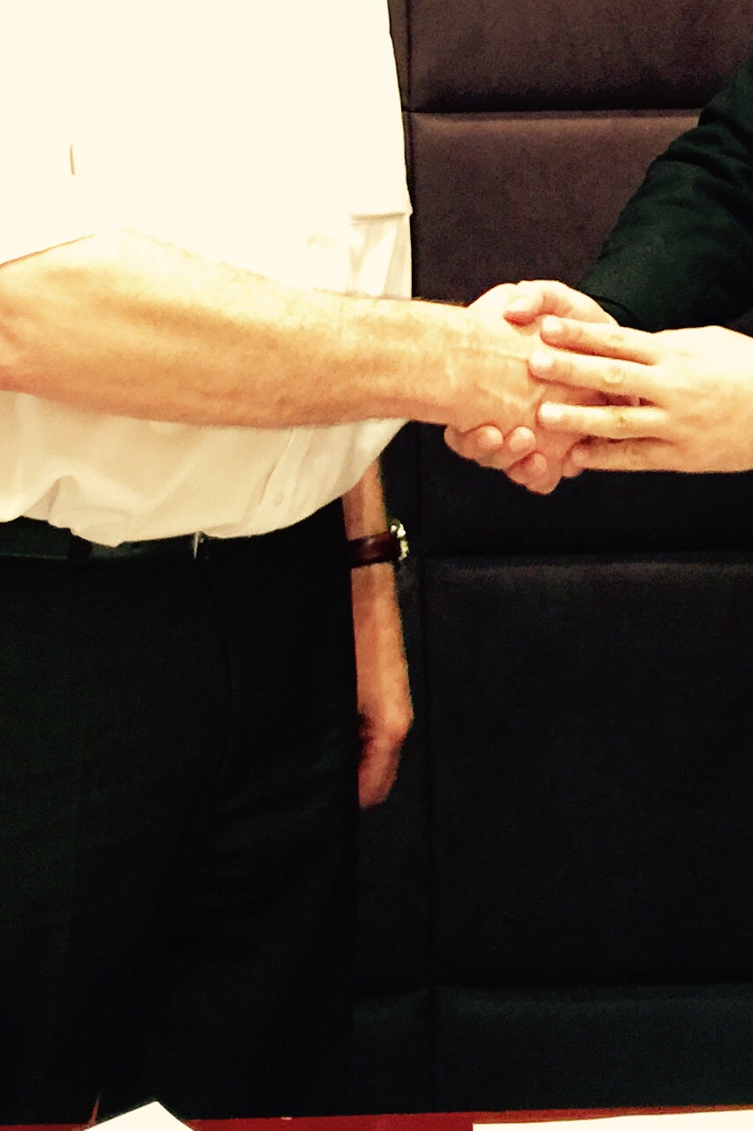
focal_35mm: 77
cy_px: 128
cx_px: 613
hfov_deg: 17.5
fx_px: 2417
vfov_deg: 25.6
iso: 125
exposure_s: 1/15
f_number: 2.2
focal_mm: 4.15
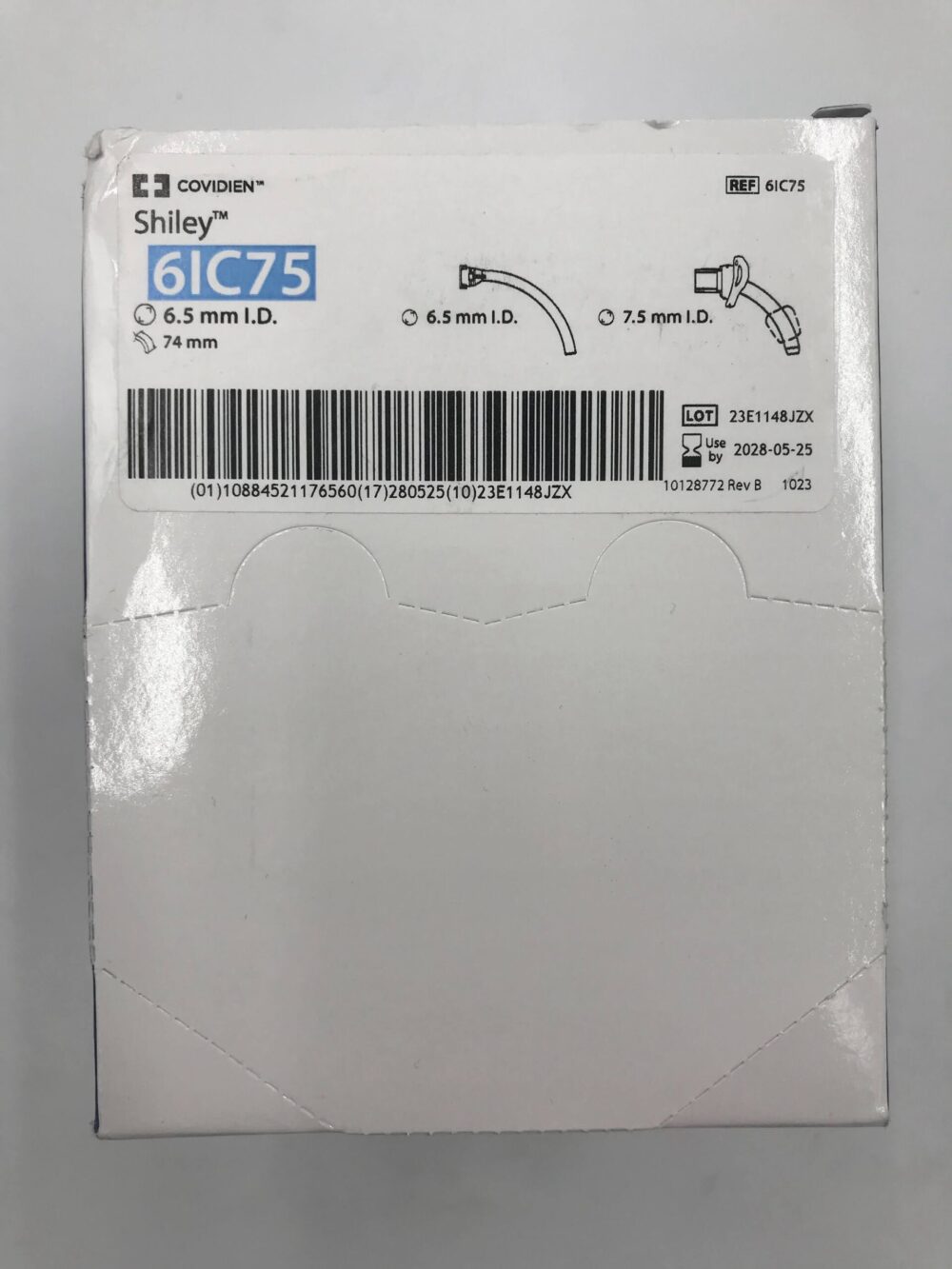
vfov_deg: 63.4
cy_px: 634
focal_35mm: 28
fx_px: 1027
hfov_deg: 49.8
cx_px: 476
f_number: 1.8
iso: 20
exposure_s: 1/277
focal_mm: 3.99
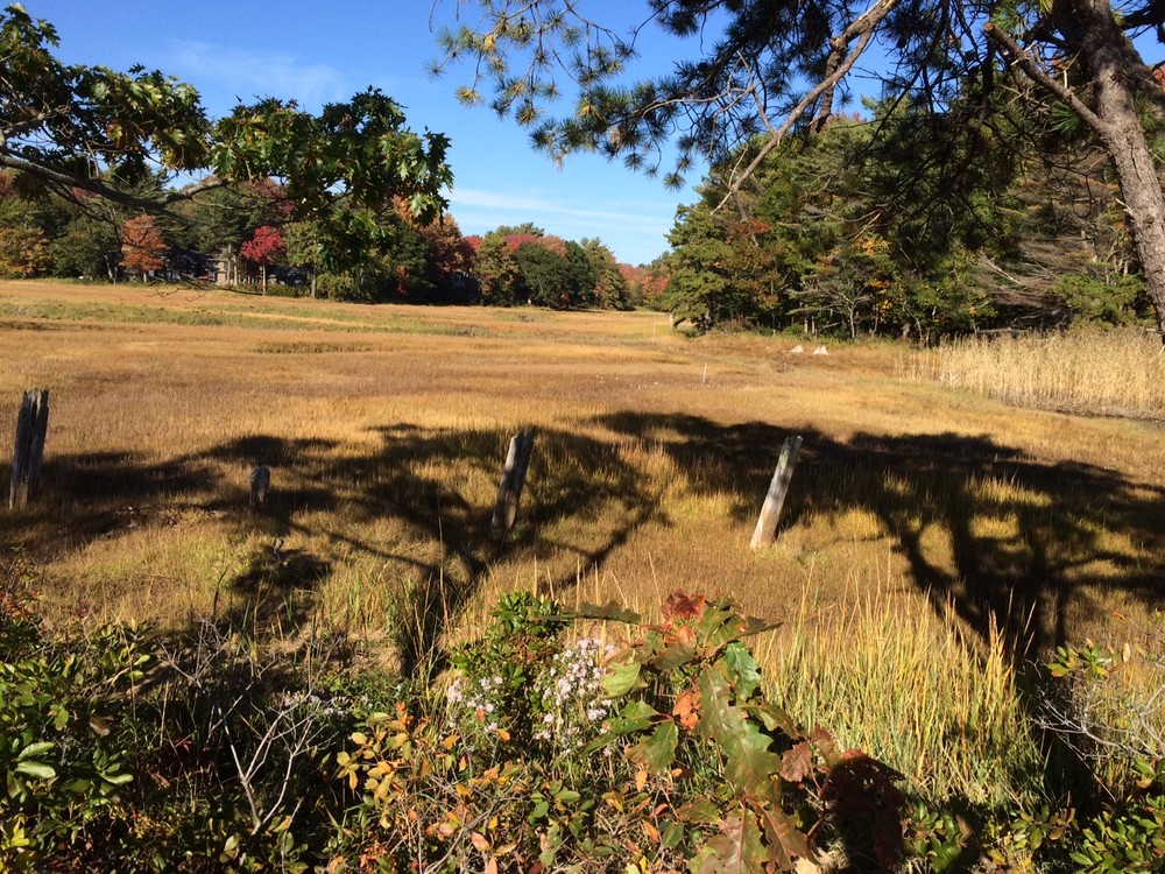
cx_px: 582
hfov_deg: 61.7
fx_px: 976
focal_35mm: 29
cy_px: 437
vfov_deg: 48.2
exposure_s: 1/1520
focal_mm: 4.15
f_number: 2.2
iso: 32
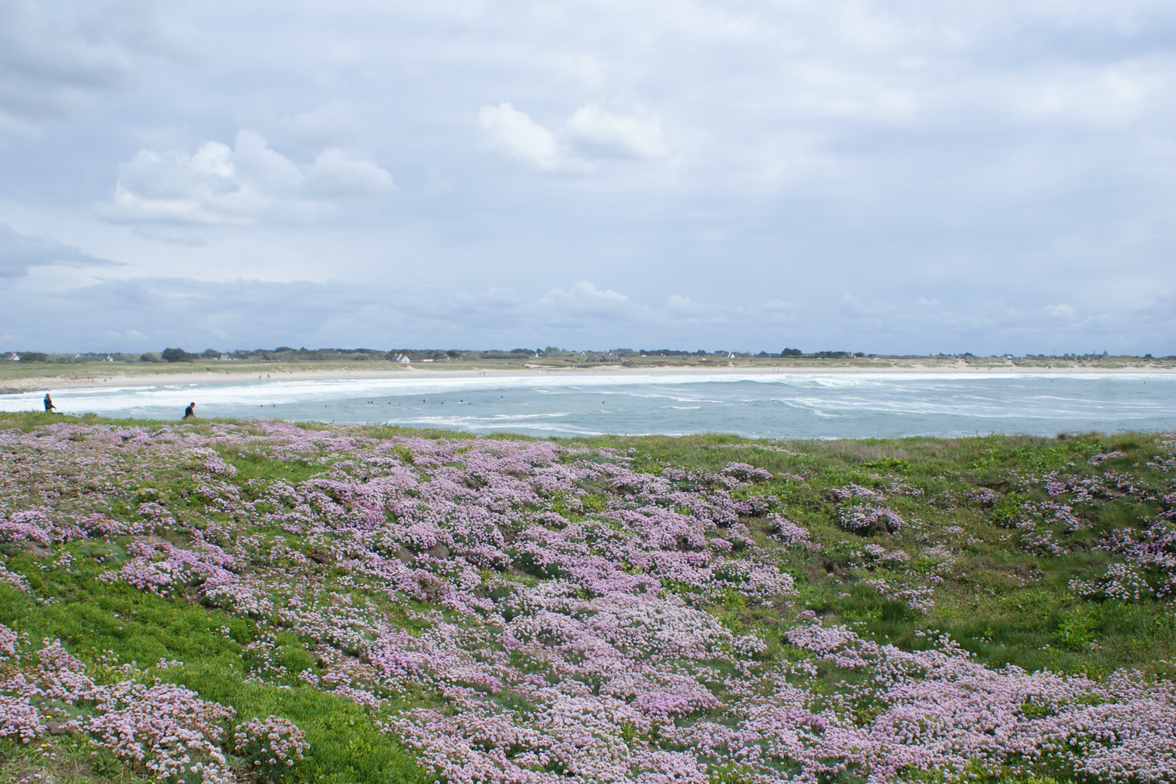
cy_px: 390
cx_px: 573
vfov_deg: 42.3
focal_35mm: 31
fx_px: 1013
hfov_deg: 60.3
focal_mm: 20
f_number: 10
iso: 100
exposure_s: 1/250
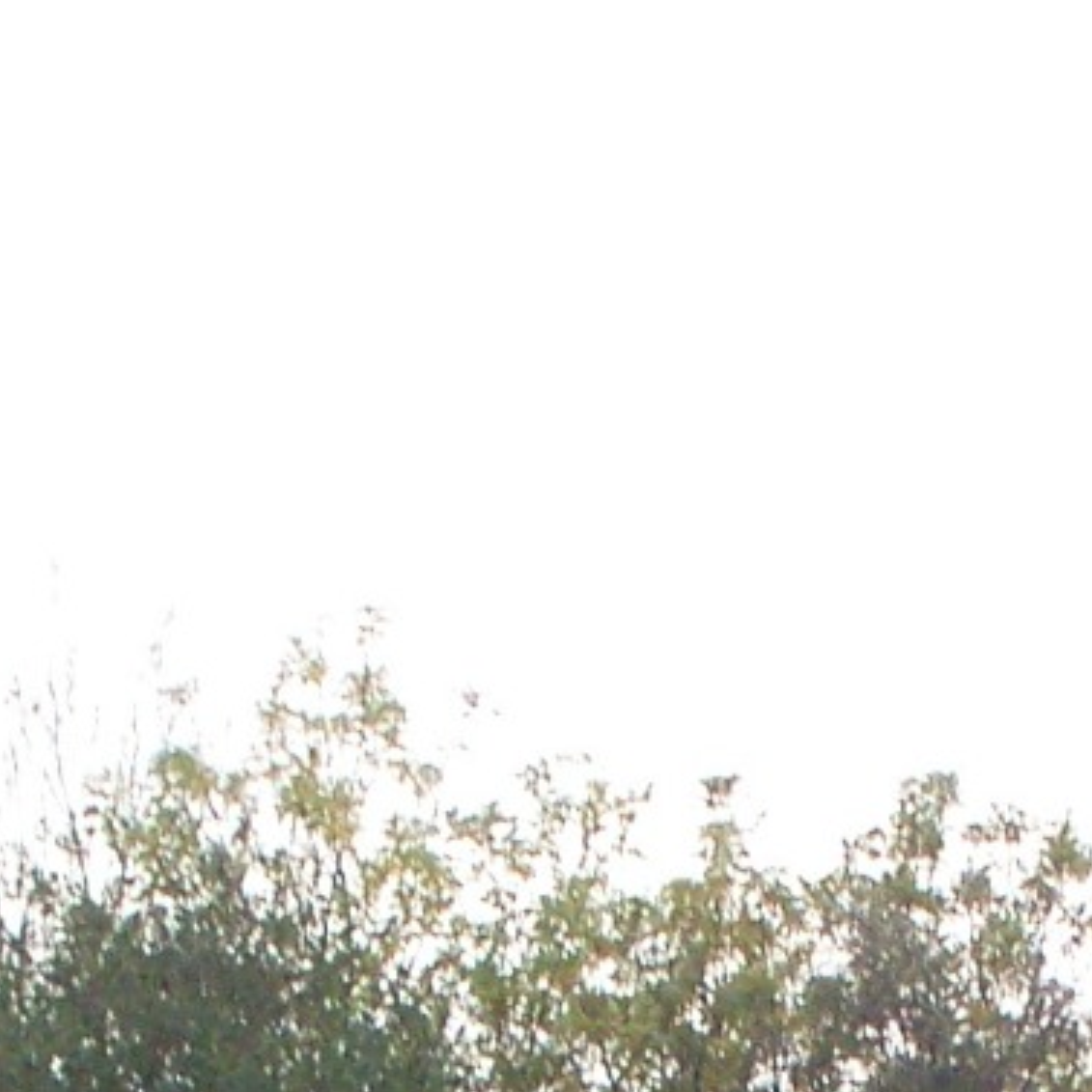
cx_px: 936
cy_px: 1810
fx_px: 7959
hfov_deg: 7.8
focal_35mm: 223
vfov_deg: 7.7
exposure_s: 1/60
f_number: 2.8
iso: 160
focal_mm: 7.54
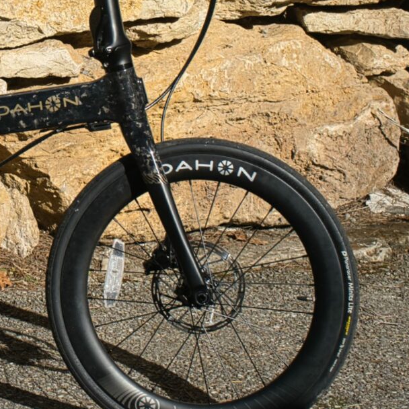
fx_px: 1176
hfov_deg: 18.7
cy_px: 106
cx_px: -81
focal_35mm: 88
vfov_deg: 19.6
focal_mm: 41
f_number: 7.1
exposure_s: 1/400
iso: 100
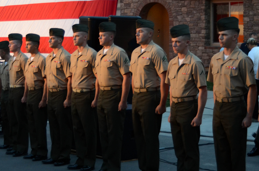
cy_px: 46
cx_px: 85
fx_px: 661
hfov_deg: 22.1
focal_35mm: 92
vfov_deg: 14.7
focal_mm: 32
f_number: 3.8
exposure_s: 1/60
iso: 800
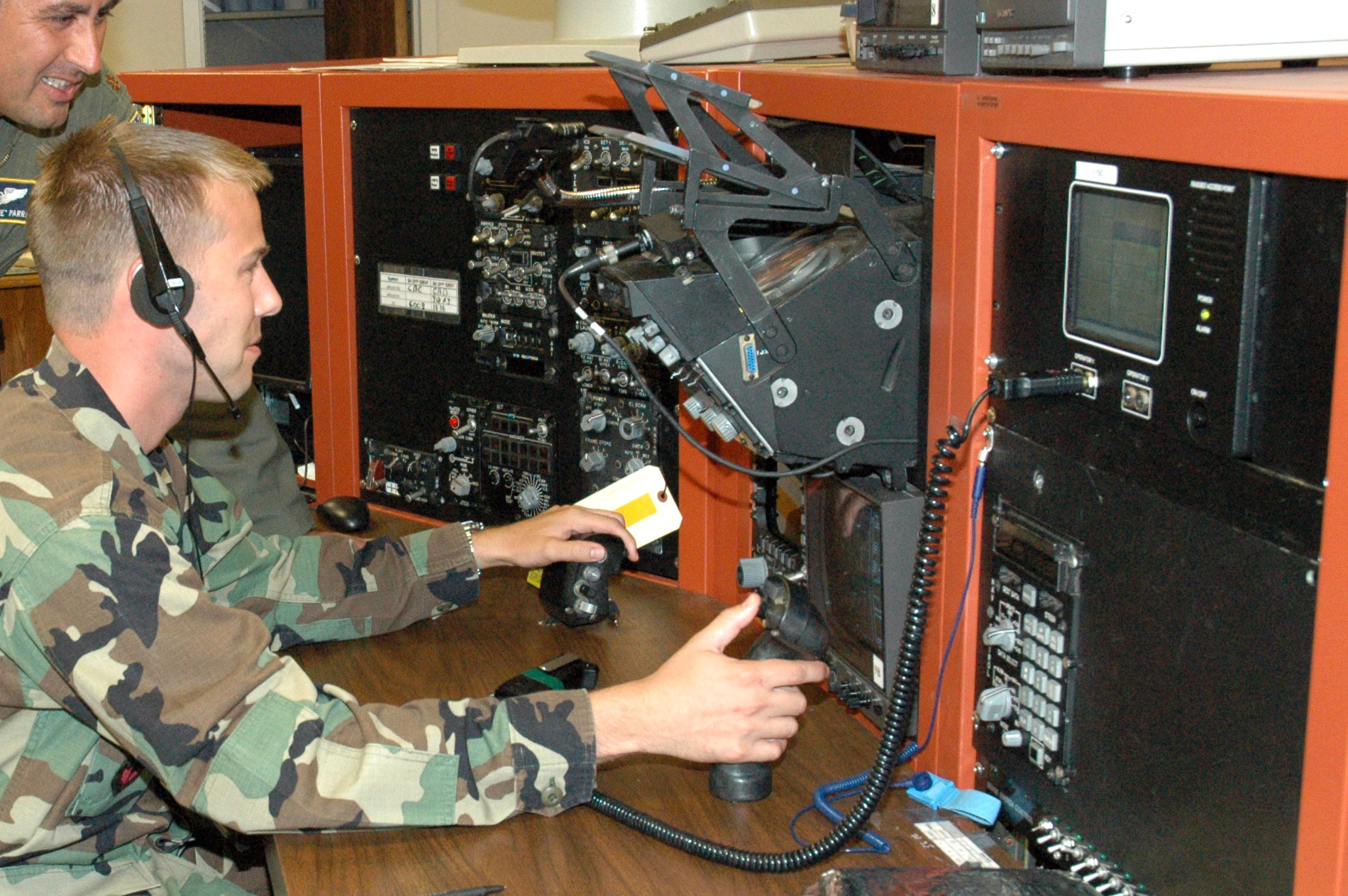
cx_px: 289
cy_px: 494
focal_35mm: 57
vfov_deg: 23.7
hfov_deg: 34.1
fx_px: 2132
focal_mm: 24
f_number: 7.1
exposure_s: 1/60
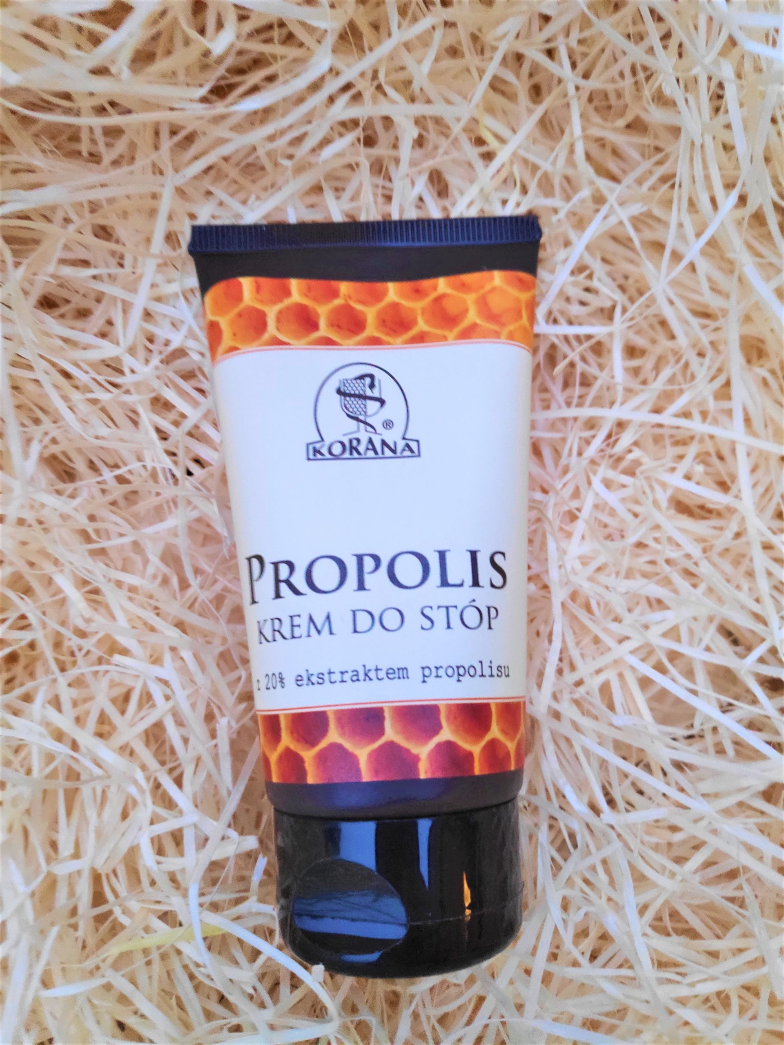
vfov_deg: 81.7
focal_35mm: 20
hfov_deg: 66.0
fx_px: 604
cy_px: 522
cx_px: 392
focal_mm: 3.94
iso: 1231
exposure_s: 1/33
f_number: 1.9
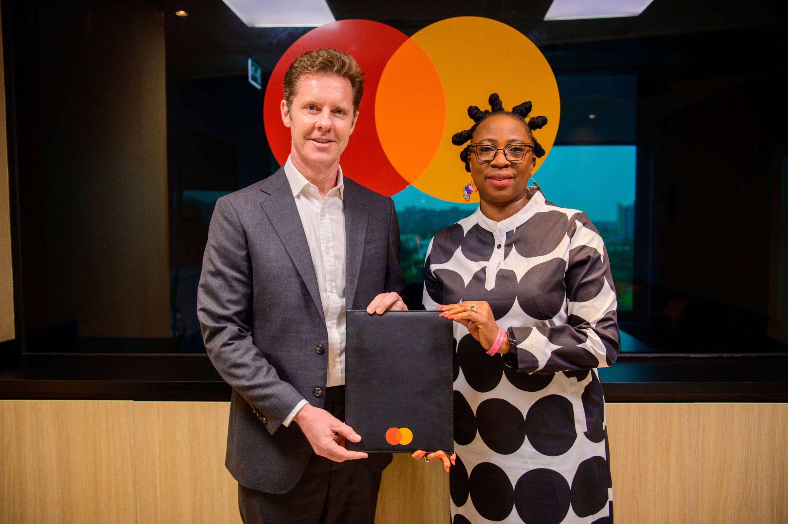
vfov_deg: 41.1
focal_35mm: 32
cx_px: 394
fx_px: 700
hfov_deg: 58.8
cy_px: 262
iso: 1600
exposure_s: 1/200
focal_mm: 32
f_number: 2.8
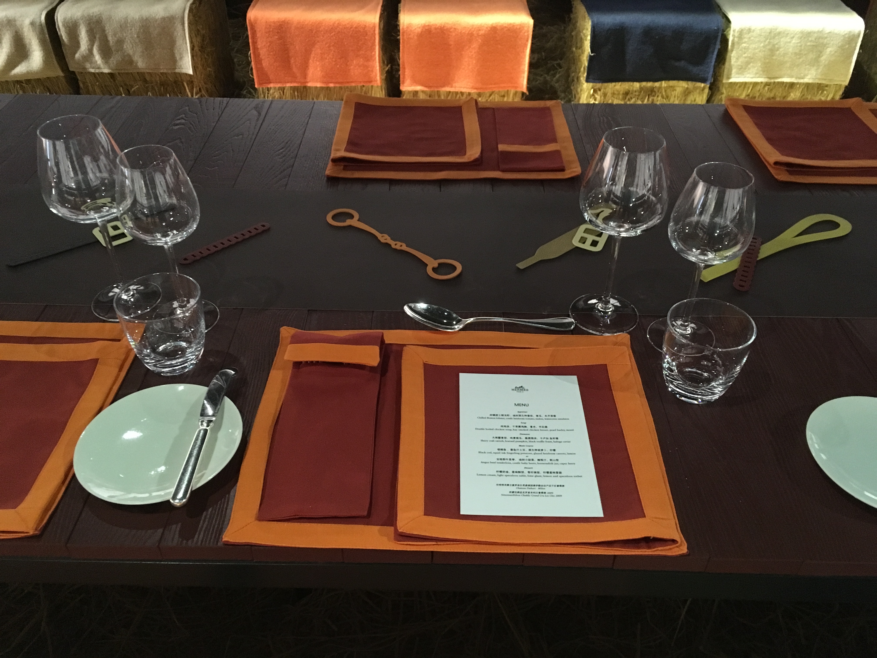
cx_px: 438
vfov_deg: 48.2
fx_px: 735
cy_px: 329
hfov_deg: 61.7
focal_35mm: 29
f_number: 2.2
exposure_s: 1/17
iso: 250
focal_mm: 4.15
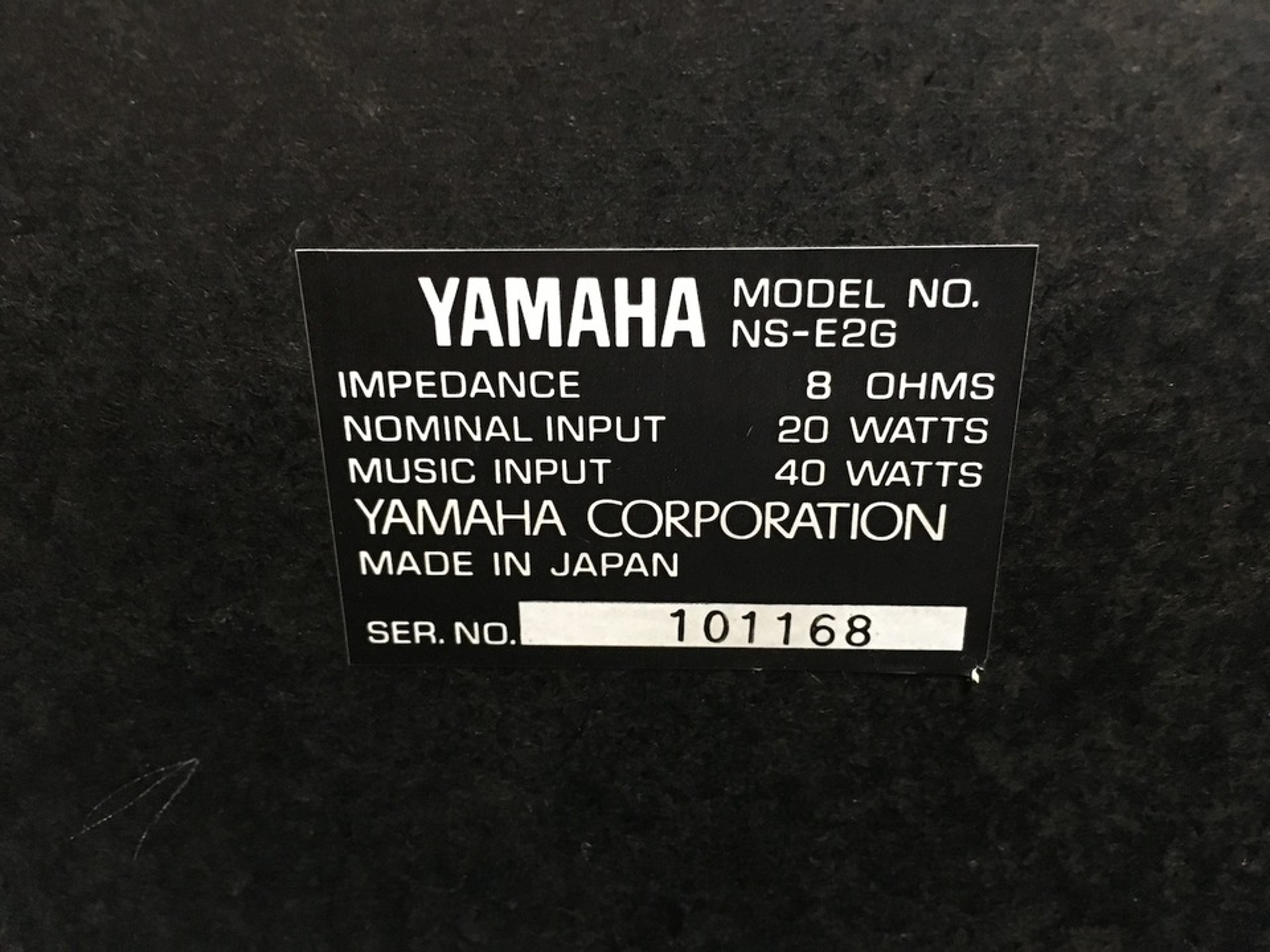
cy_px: 476
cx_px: 635
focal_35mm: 29
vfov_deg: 48.2
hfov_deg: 61.7
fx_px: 1064
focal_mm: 4.15
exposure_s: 1/15
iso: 320
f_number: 2.2
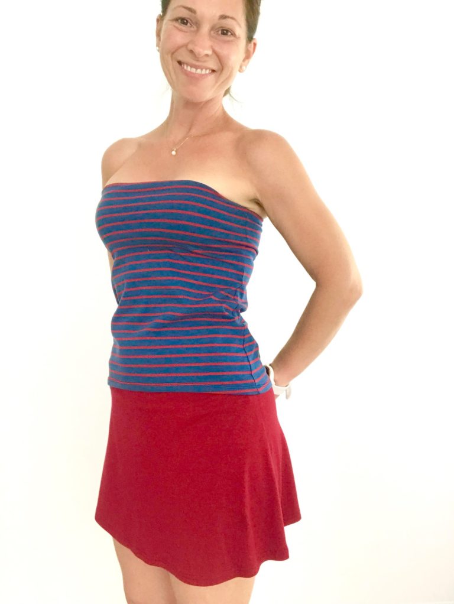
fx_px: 559
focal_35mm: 32
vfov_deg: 56.8
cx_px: 227
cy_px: 302
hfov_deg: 44.2
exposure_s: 1/33
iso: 80
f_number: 2.2
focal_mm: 2.87
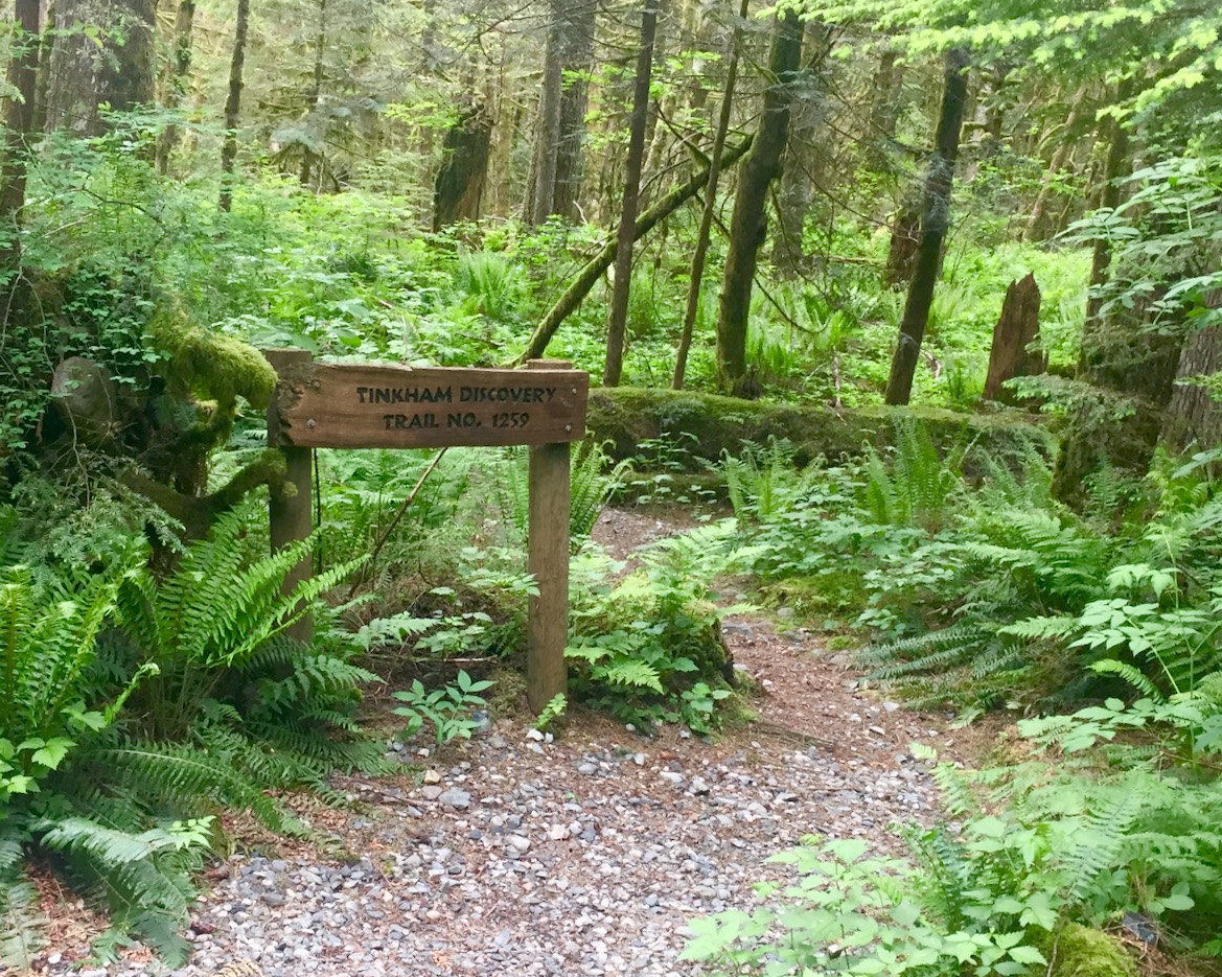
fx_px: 1121
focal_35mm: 31
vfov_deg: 47.1
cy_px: 490
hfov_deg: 57.2
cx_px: 595
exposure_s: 1/30
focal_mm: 4.15
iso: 32
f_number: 2.2
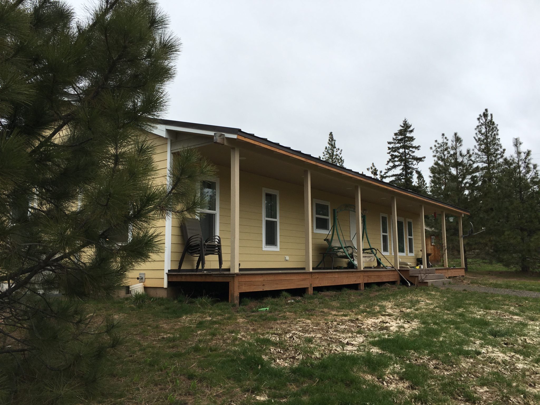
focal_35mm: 29
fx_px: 452
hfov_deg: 61.7
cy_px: 202
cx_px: 270
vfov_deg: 48.2
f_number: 2.2
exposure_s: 1/1261
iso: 25
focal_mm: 4.15
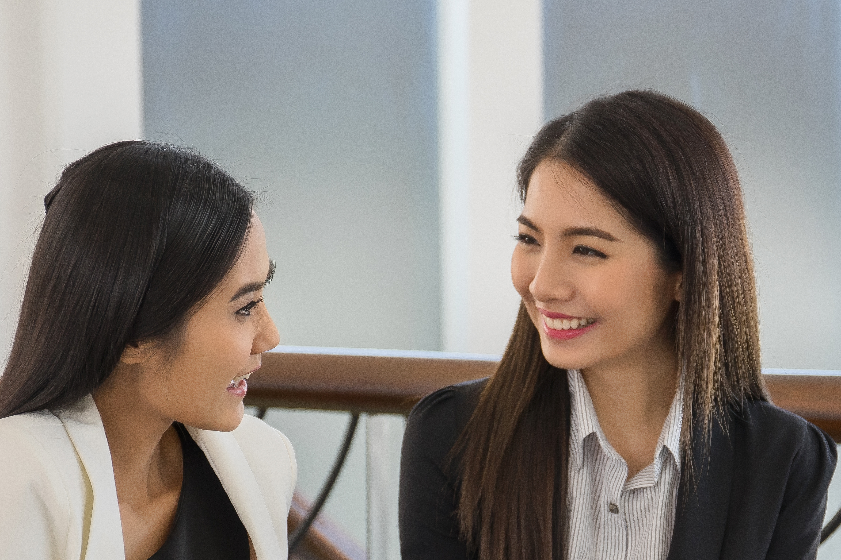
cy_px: 384
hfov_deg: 19.5
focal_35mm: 105
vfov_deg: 13.0
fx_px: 2453
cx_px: 468
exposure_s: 1/125
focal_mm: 55
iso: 640
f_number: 4
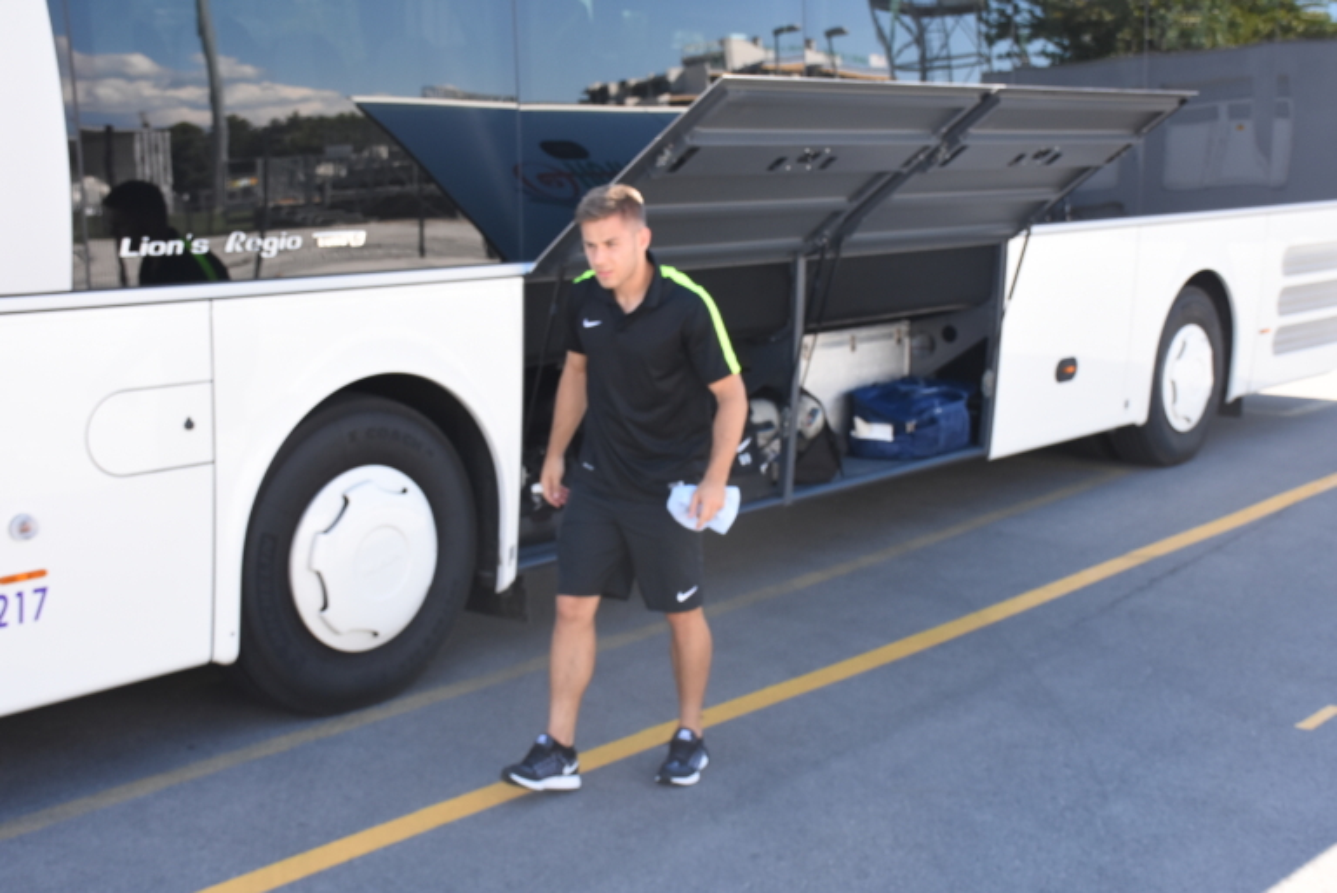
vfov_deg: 26.5
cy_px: 446
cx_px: 668
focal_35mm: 51
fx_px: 1895
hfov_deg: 38.9
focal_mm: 34
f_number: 7.1
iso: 800
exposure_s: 1/500
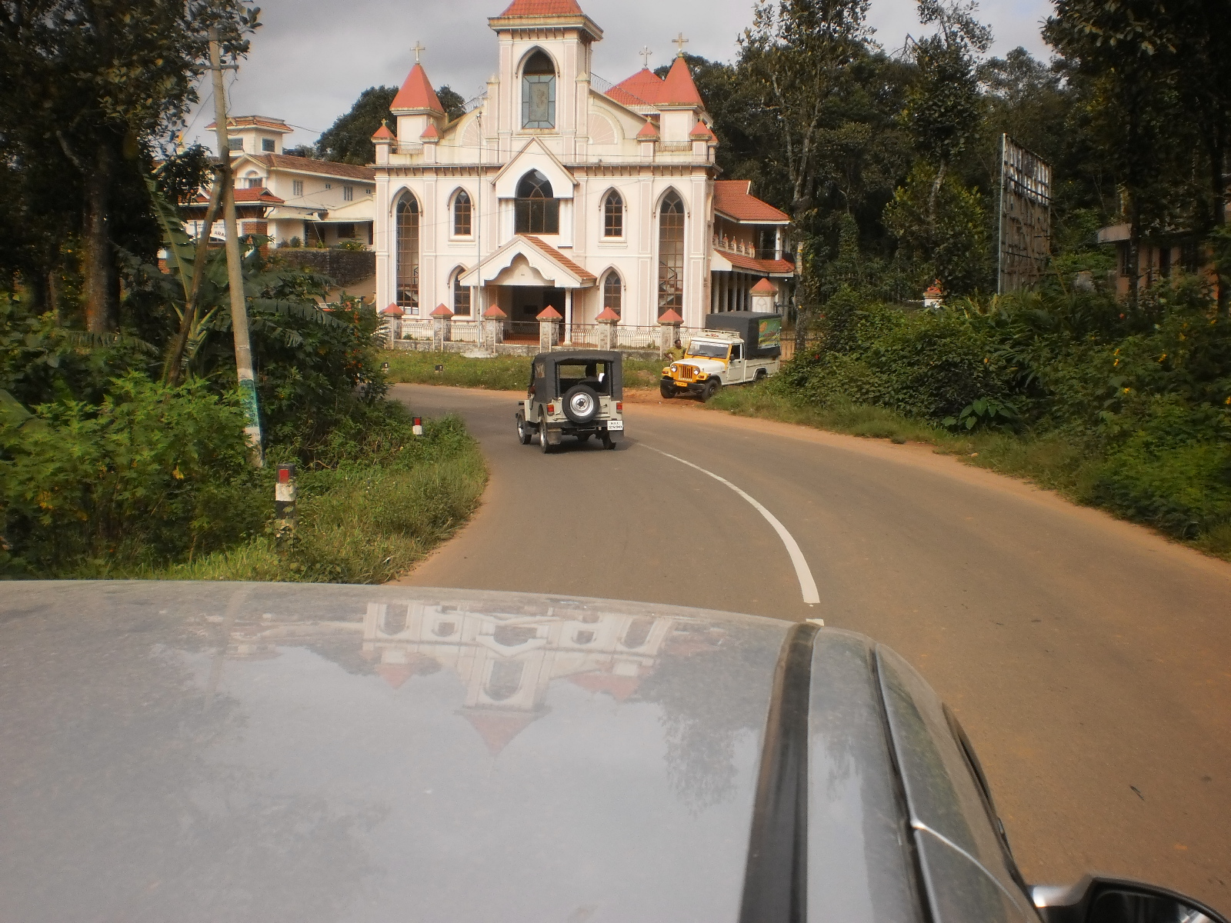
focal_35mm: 36
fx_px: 1280
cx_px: 616
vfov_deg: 39.7
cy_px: 462
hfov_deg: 51.4
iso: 100
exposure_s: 1/800
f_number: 4.6
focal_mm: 6.3
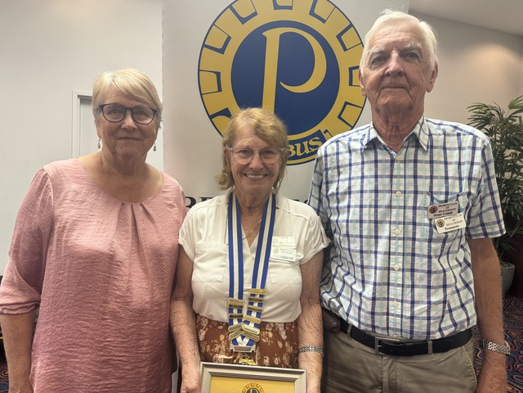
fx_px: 363
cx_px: 262
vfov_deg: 56.8
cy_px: 196
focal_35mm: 24
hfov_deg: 71.6
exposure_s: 1/100
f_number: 1.78
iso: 200
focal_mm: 6.86
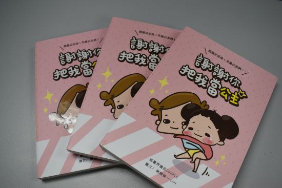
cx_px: 141
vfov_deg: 40.0
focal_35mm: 33
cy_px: 94
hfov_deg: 57.2
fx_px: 259
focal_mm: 22
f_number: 5
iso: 400
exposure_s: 1/100
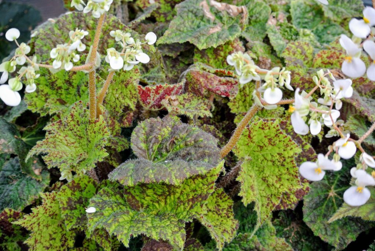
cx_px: 188
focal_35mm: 81
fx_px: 845
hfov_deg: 25.0
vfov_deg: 16.9
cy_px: 126
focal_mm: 30
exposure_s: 1/80
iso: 200
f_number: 3.8
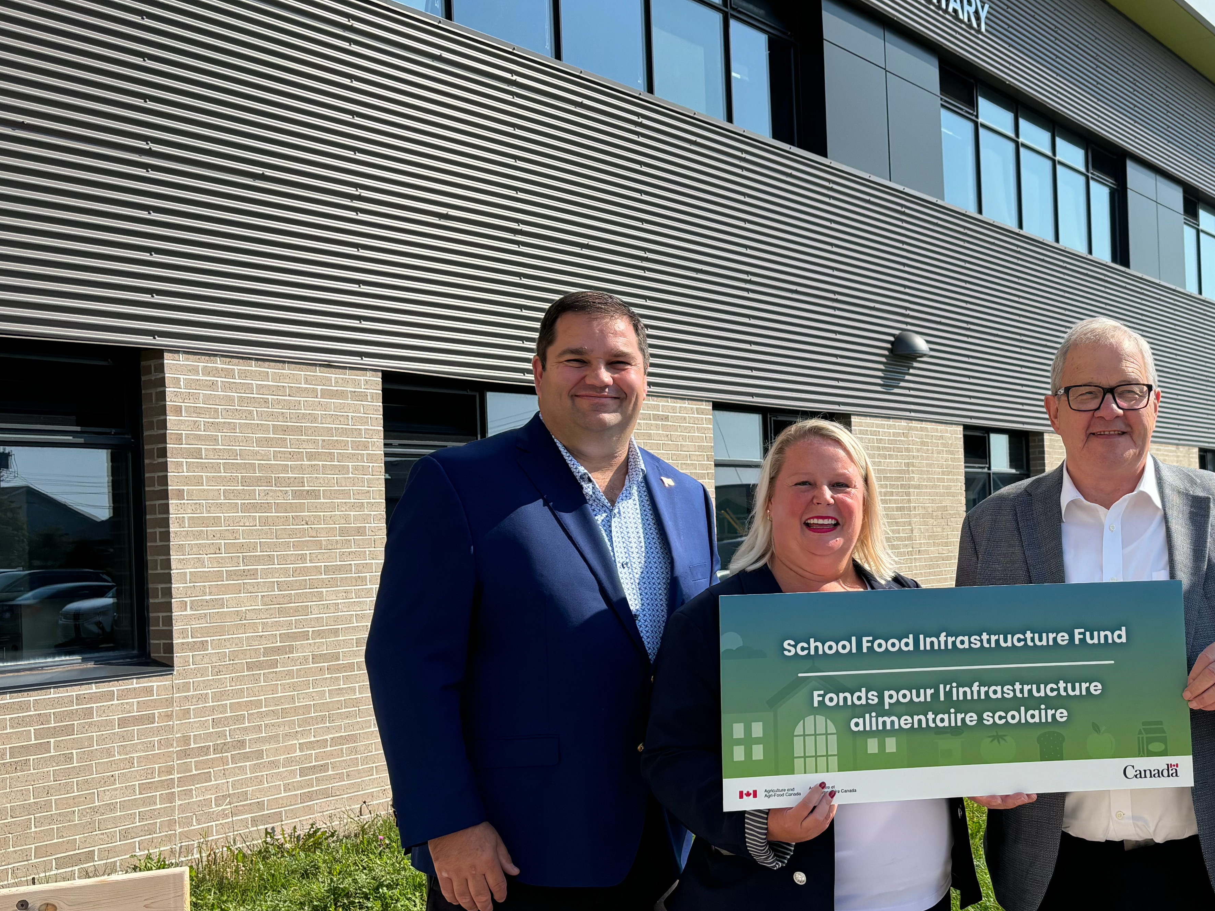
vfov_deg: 34.3
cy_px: 505
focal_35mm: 42
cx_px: 948
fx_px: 1474
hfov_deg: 43.0
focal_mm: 5.96
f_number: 1.6
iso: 50
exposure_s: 1/3311
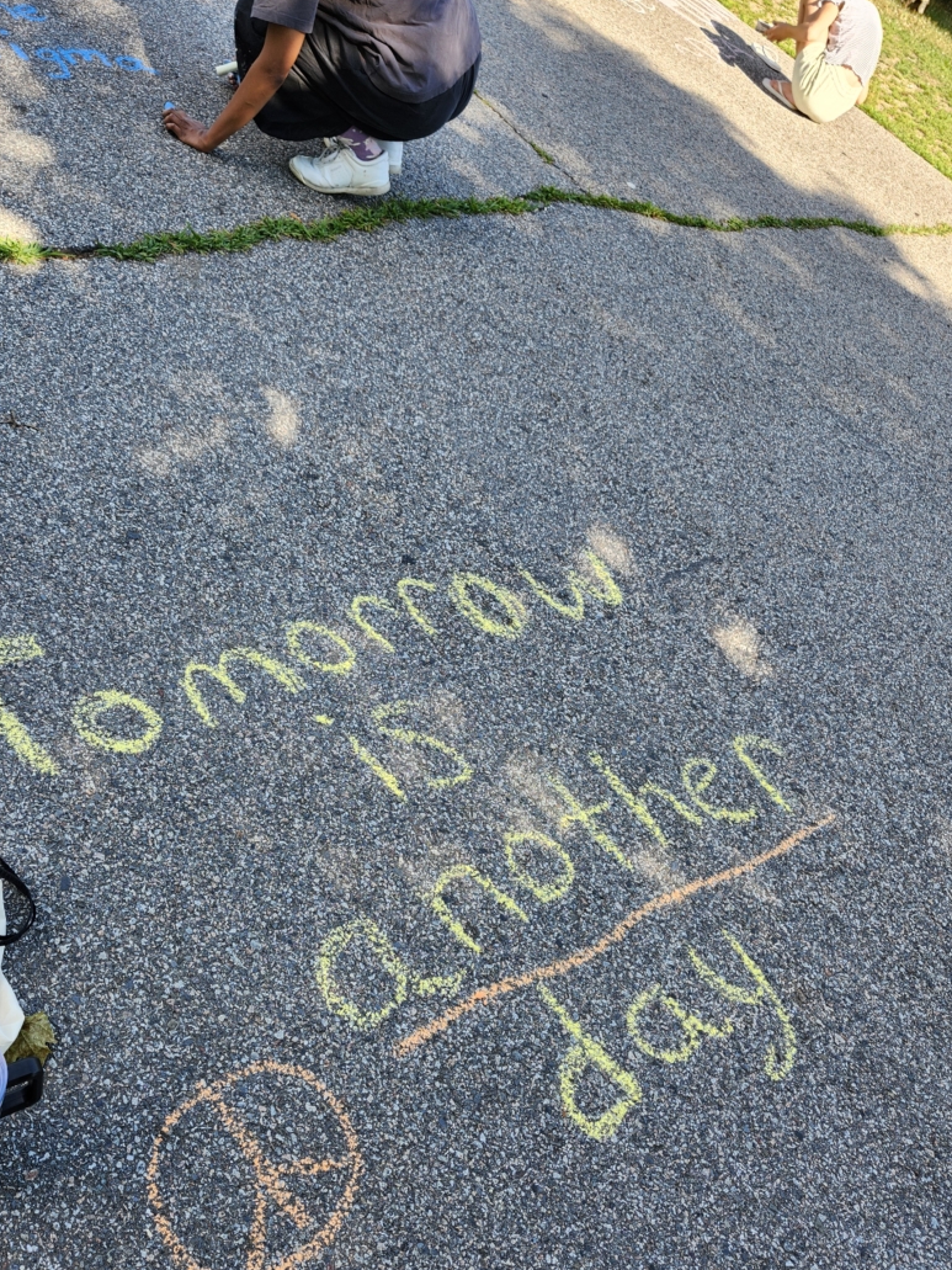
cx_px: 370
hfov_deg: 47.9
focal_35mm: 29
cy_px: 745
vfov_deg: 61.3
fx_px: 1064
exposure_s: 1/202
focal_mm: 5.54
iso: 25
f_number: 1.8
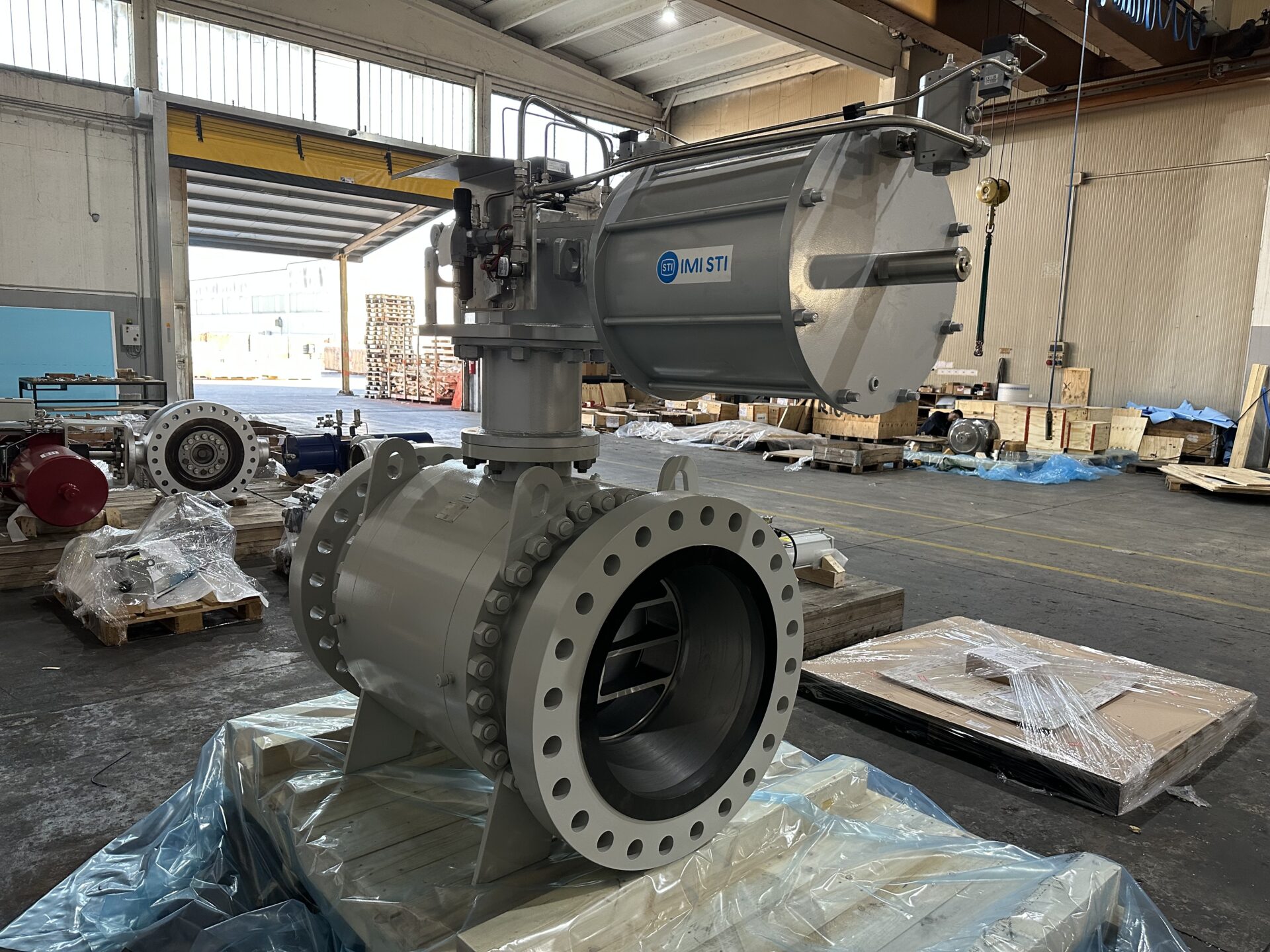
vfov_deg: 56.8
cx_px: 635
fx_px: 881
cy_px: 476
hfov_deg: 71.6
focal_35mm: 24
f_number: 1.78
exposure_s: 1/121
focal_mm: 6.86
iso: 250
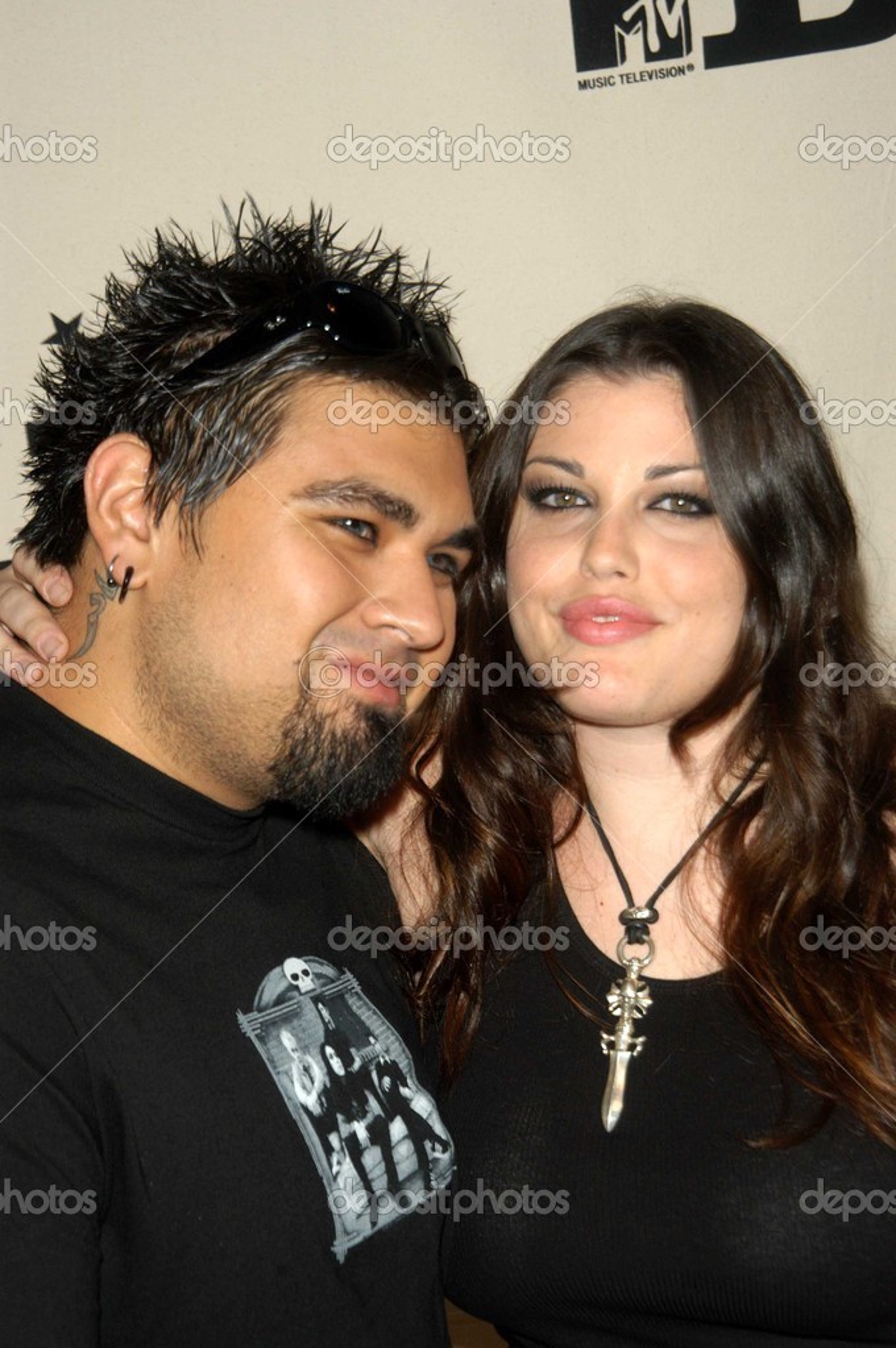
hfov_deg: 13.4
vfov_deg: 20.0
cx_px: 448
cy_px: 674
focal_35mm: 102
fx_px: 3815
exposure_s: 1/180
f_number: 7.1
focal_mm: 68
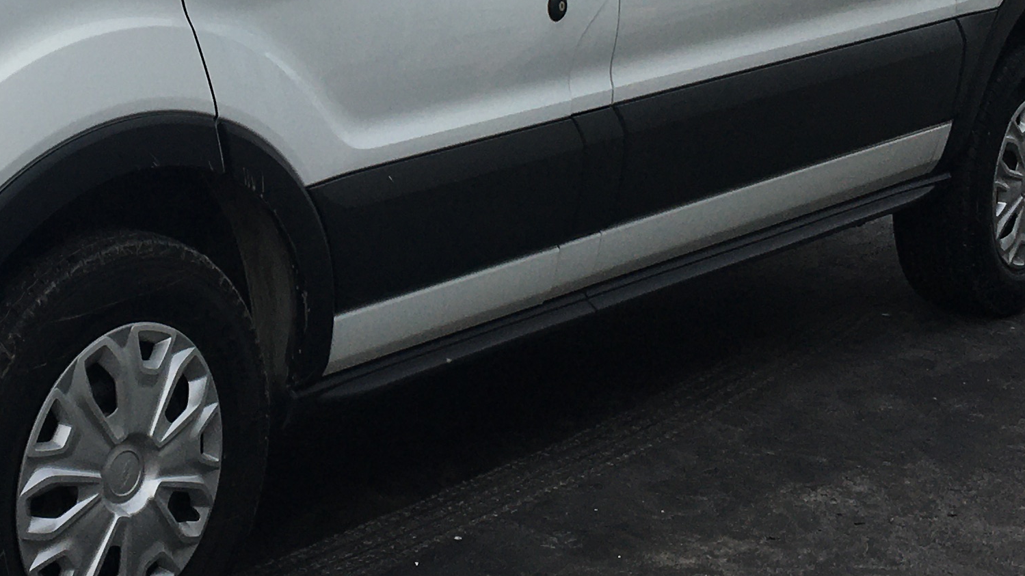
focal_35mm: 85
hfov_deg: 24.7
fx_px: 2310
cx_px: 227
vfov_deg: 14.0
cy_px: 8
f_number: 2.2
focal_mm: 4.15
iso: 25
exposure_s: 1/1570
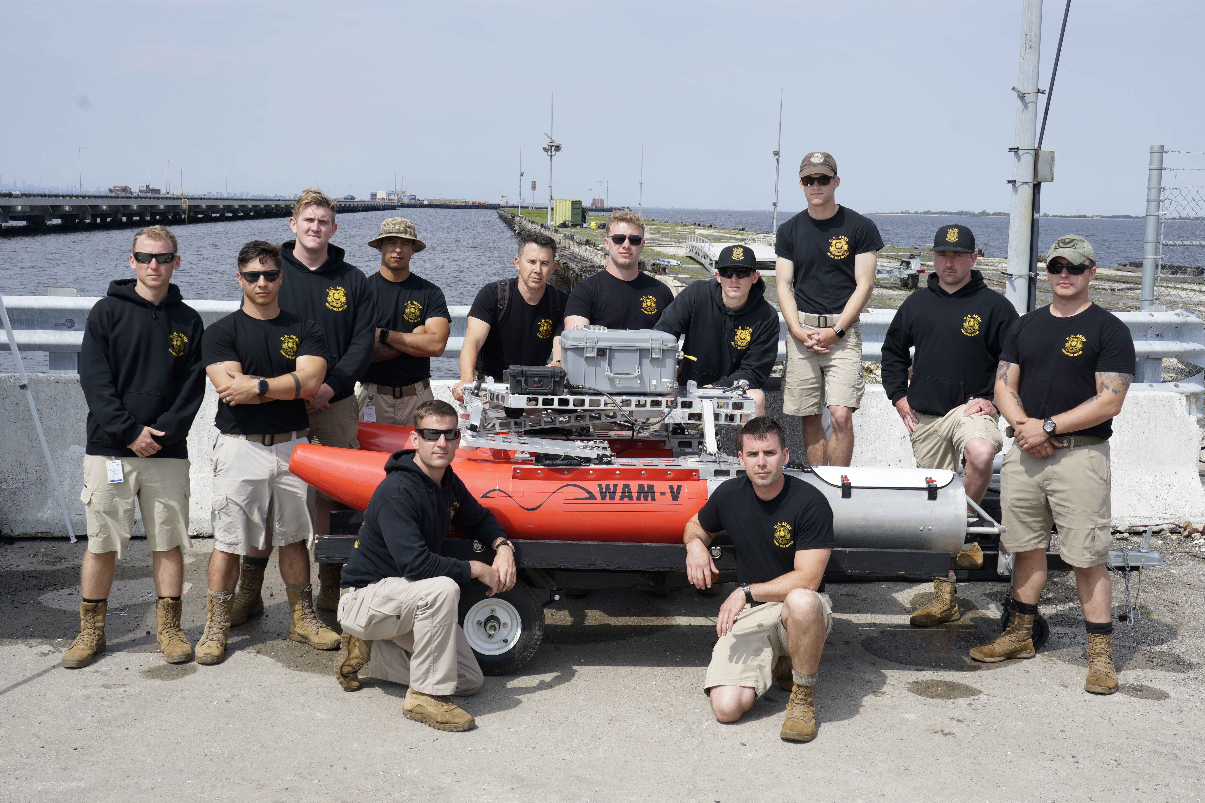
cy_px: 402
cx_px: 602
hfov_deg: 45.4
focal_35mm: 43
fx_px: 1439
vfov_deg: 31.2
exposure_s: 1/640
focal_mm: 43
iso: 320
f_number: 9
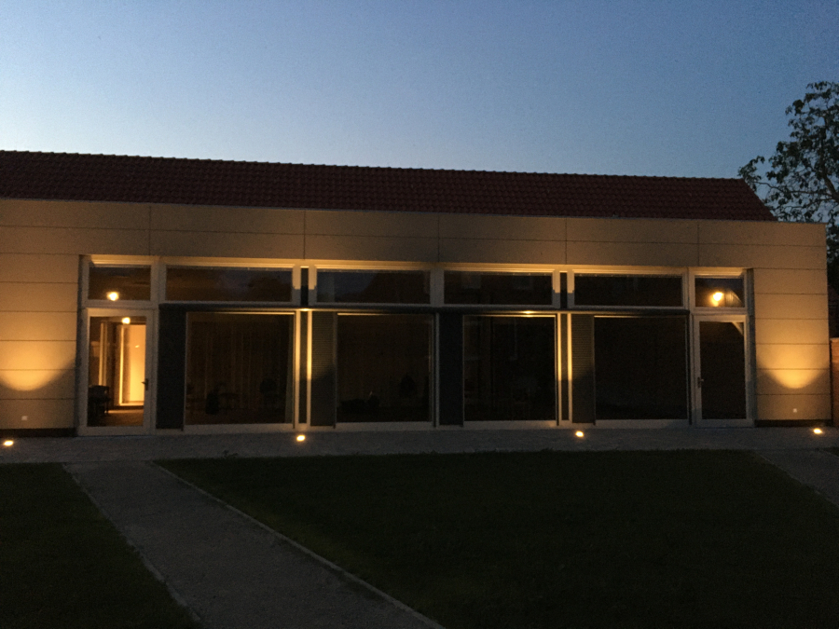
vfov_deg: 48.2
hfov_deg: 61.7
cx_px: 420
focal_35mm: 29
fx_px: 703
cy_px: 314
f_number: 2.2
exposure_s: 1/17
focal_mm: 4.15
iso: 400
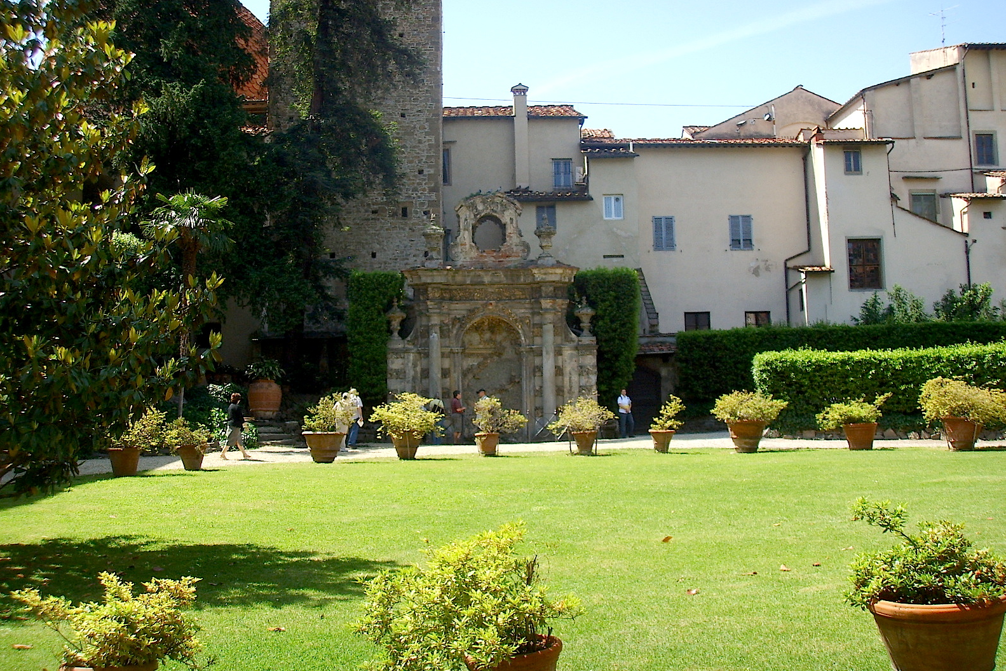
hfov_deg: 47.4
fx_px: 1146
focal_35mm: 41
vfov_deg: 32.6
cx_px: 501
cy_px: 297
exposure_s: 1/350
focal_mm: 6.6
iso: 50
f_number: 3.5
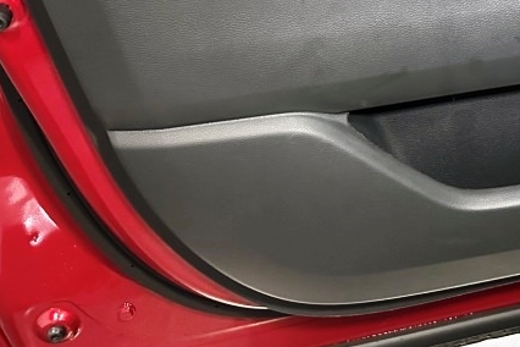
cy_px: -94
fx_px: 867
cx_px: 486
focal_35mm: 60
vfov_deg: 20.8
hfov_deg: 31.5
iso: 800
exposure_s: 1/60
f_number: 1.78
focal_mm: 6.86
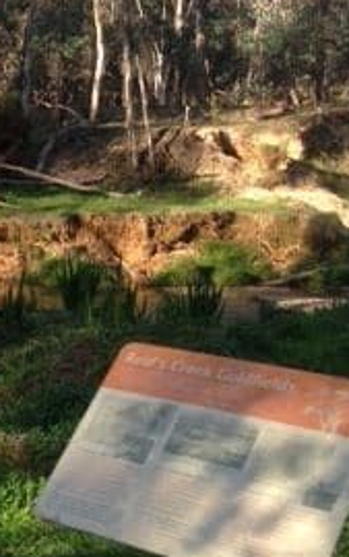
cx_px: 105
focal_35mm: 83
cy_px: 192
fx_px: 1262
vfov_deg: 24.8
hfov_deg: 15.7
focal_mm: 4.12
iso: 50
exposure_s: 1/275
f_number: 2.4
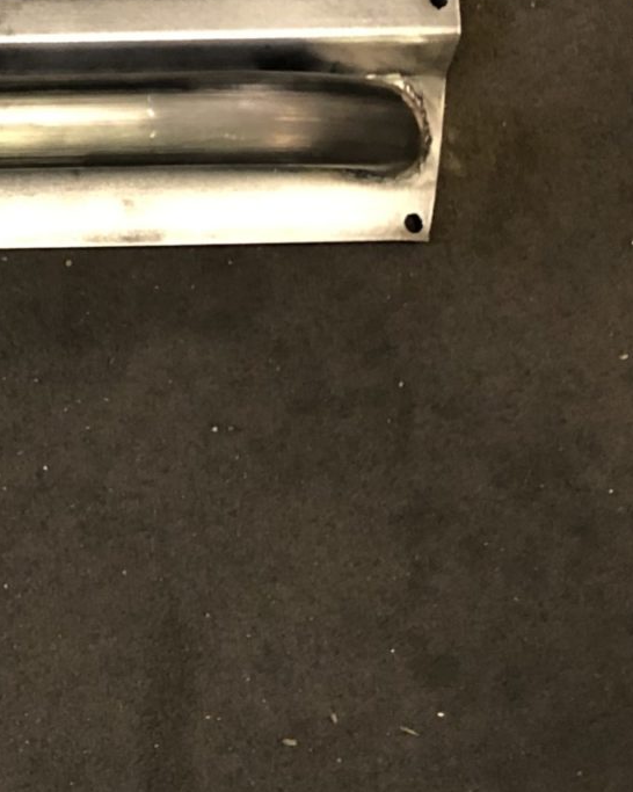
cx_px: -541
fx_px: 1921
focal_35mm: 82
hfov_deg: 15.7
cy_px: -13
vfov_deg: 22.3
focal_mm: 4
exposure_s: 1/13
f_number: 1.8
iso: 100
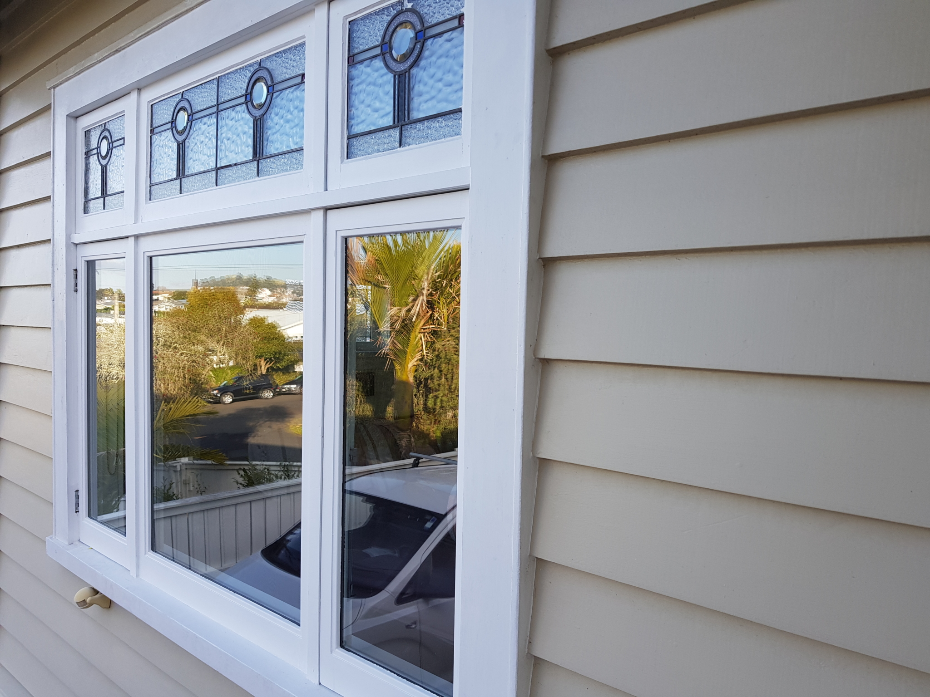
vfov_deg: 53.1
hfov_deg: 67.3
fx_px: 699
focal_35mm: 26
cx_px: 465
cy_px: 348
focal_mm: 4.3
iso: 40
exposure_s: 1/340
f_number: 1.7
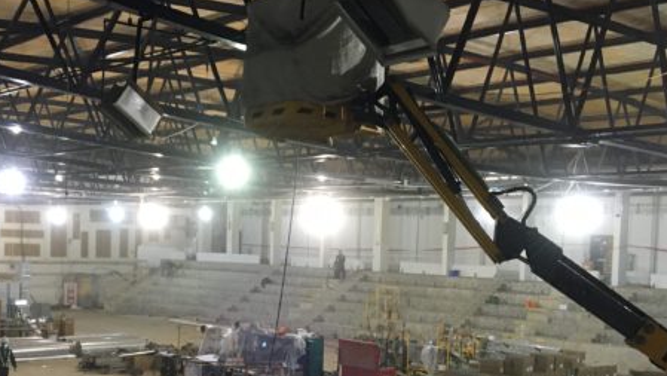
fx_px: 955
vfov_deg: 22.0
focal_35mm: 54
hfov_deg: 38.4
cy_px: 291
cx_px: 291
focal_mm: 4.15
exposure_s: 1/30
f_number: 2.2
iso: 160
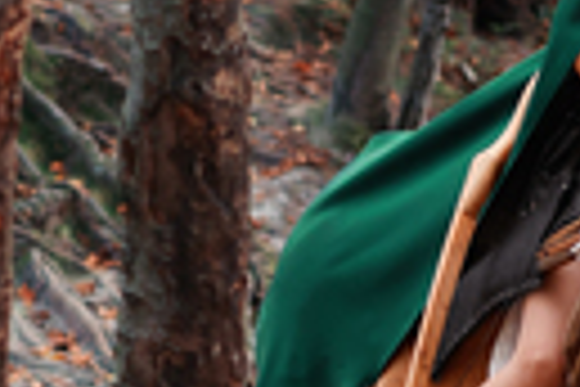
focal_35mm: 390
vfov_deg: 3.5
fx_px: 6283
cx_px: 369
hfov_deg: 5.3
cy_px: 349
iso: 500
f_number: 2.5
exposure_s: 1/250
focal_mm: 85
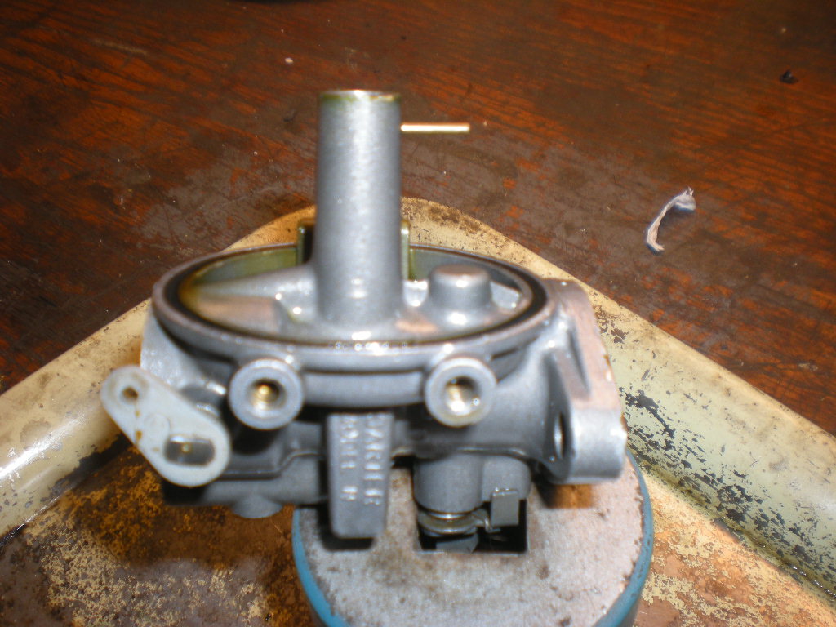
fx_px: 918
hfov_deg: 49.0
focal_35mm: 38
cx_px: 418
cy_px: 314
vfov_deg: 37.7
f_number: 3.1
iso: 64
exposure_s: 1/30
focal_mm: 6.3
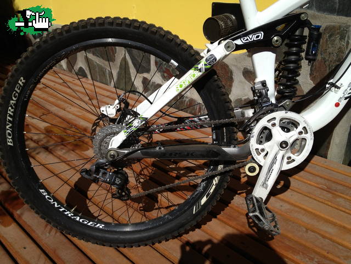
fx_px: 355
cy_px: 132
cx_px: 176
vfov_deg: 40.7
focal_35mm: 35
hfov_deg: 52.6
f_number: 2.4
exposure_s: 1/3067
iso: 50
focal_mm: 4.28
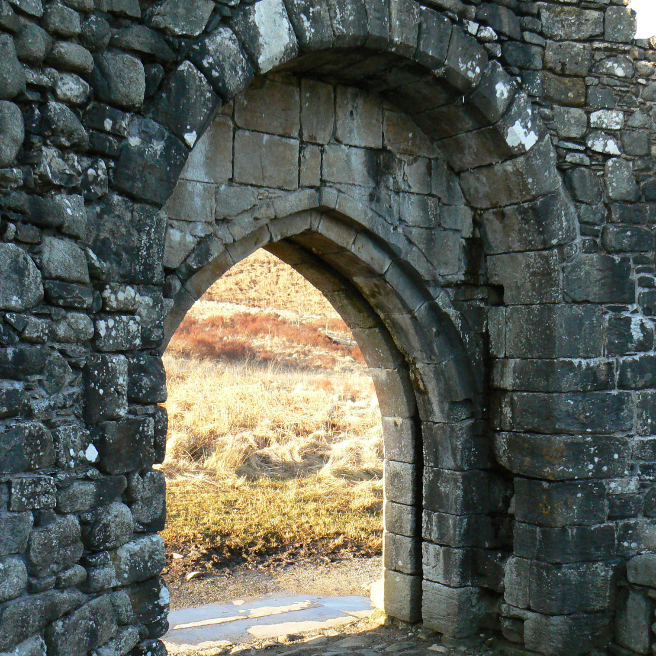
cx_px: 328
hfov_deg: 39.2
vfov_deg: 39.1
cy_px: 351
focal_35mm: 43
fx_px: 922
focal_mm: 6
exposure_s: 1/160
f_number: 5.6
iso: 200
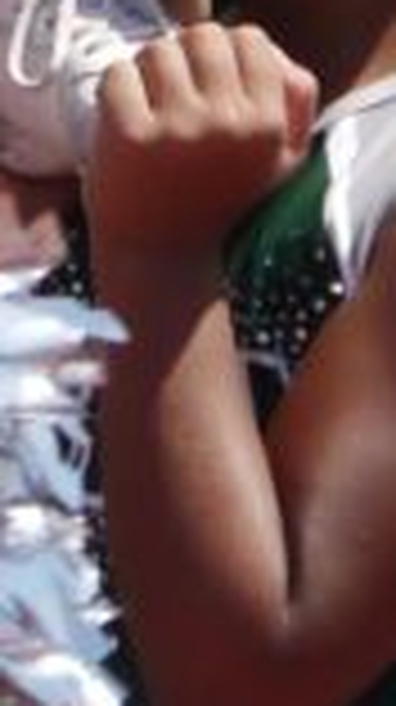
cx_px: -612
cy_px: -1140
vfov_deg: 1.5
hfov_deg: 0.9
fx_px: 26542
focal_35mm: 1418
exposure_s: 1/1000
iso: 200
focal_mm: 100
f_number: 5
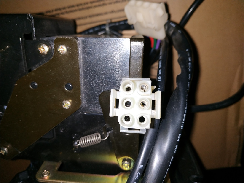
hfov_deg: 71.6
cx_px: 122
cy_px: 92
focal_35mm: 24
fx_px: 169
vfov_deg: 56.8
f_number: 1.9
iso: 250
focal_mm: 3.94
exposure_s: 1/40
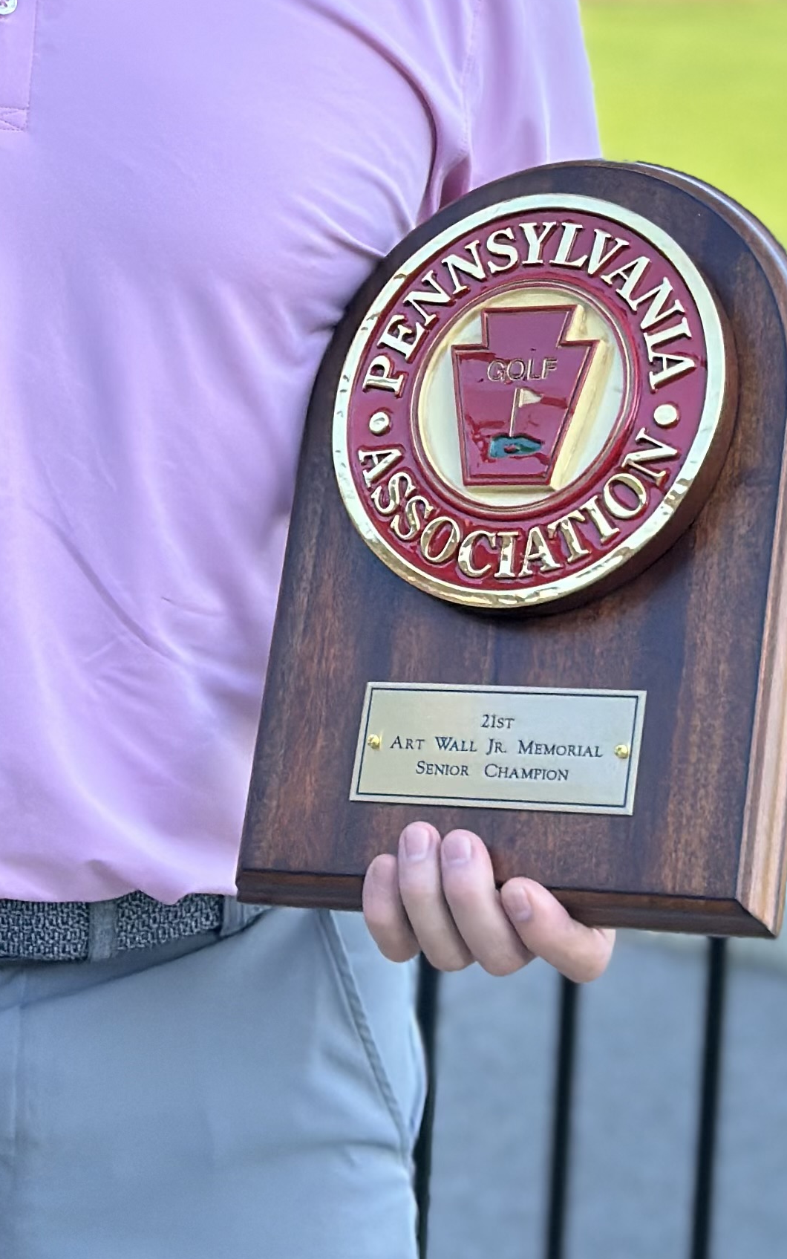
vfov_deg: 16.9
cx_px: 23
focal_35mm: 121
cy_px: 2
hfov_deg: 10.7
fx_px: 4151
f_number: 1.78
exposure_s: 1/1050
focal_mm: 6.86
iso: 80
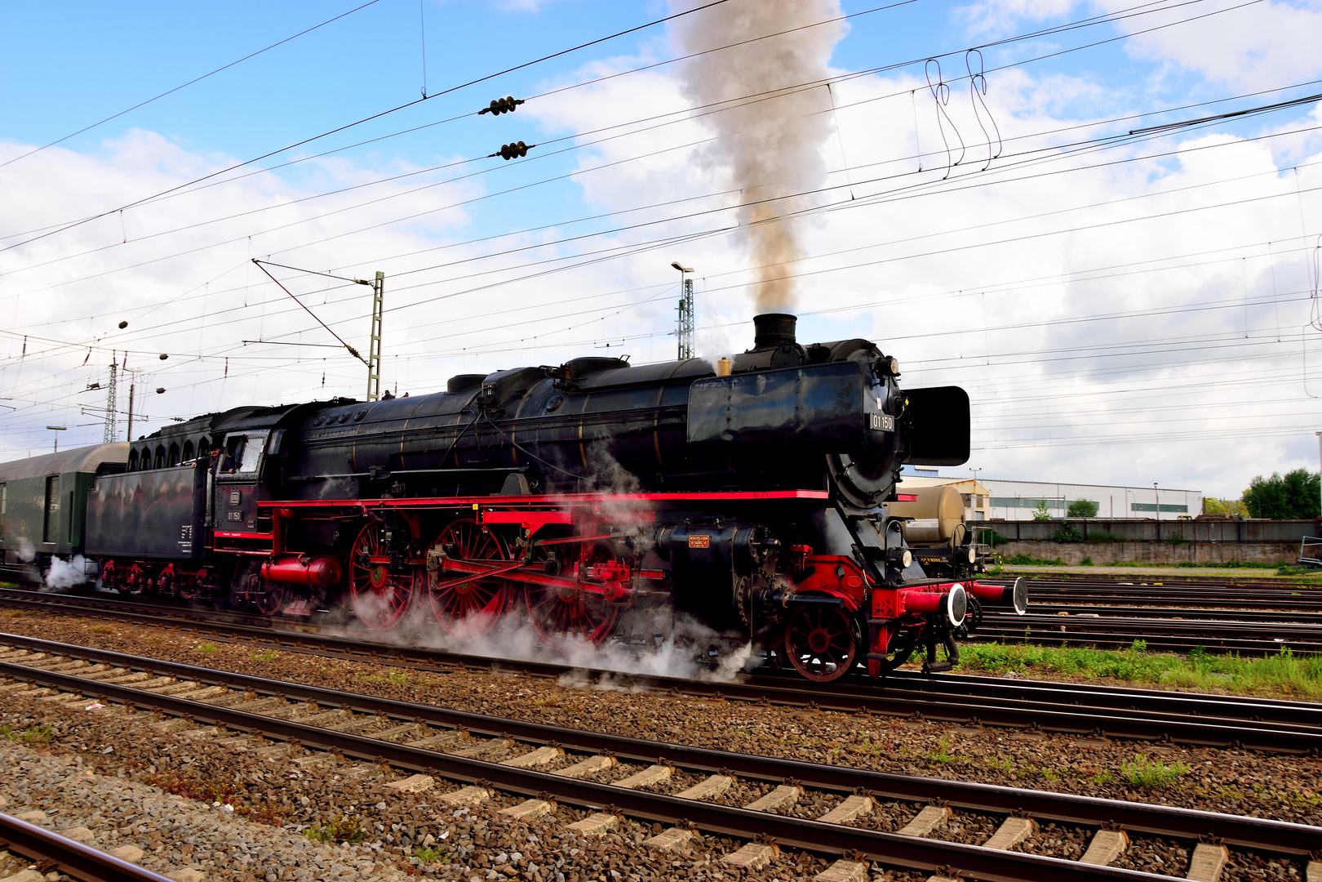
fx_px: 991
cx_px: 661
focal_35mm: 27
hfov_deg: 67.4
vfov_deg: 47.9
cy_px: 441
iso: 100
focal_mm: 18
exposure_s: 1/160
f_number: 8
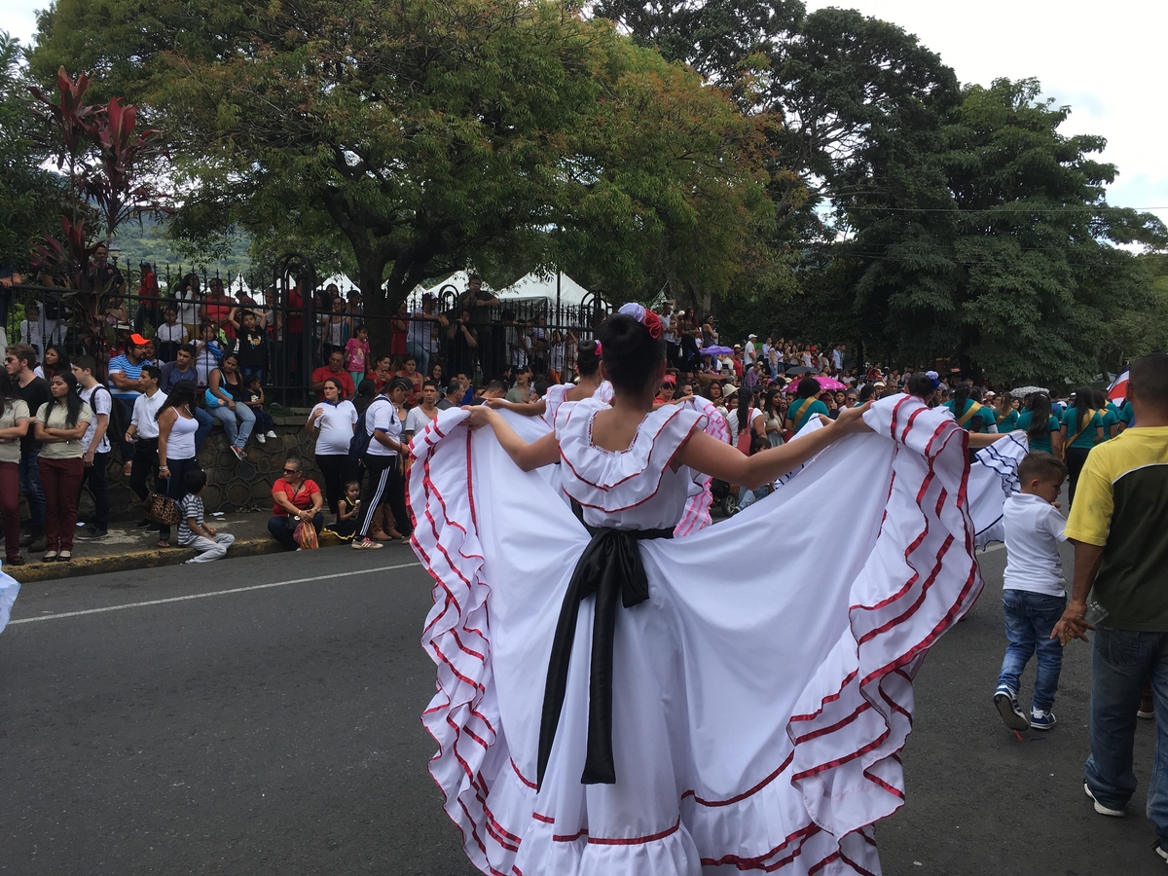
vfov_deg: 48.2
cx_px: 584
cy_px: 438
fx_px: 979
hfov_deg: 61.7
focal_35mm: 29
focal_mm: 4.15
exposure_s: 1/894
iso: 25
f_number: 2.2
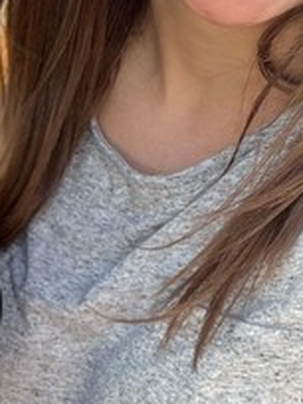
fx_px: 1097
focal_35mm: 94
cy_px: 8
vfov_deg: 20.3
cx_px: -125
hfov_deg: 14.8
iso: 25
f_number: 2.2
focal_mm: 2.71
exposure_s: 1/129
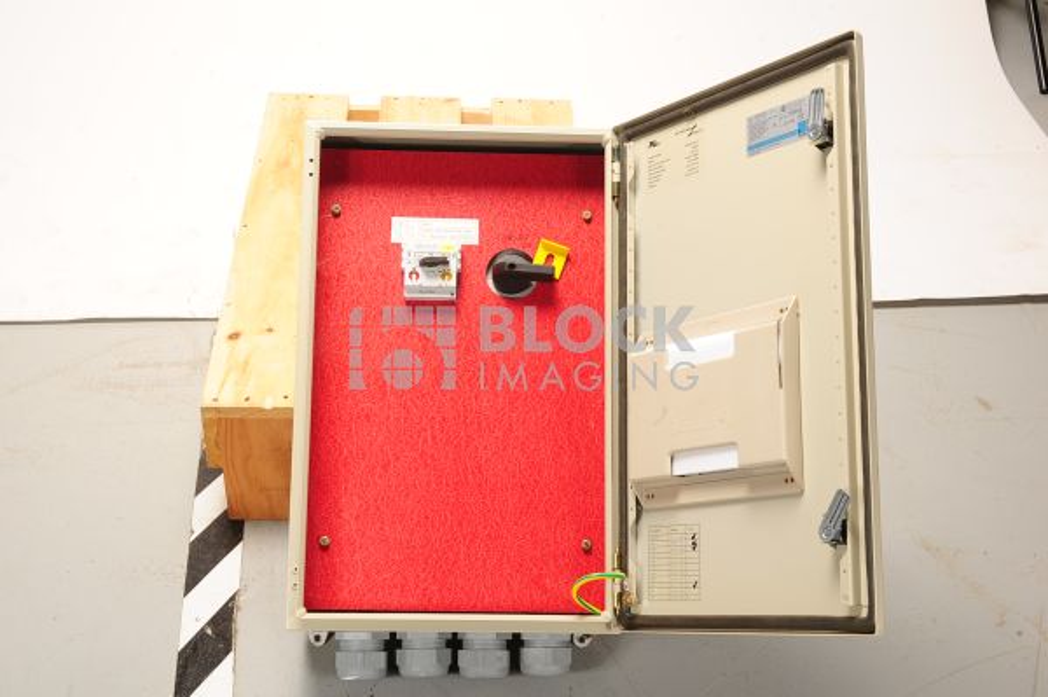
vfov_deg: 26.9
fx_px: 1454
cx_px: 524
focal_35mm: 50
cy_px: 348
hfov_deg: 39.6
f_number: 11
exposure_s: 1/160
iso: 320
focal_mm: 50
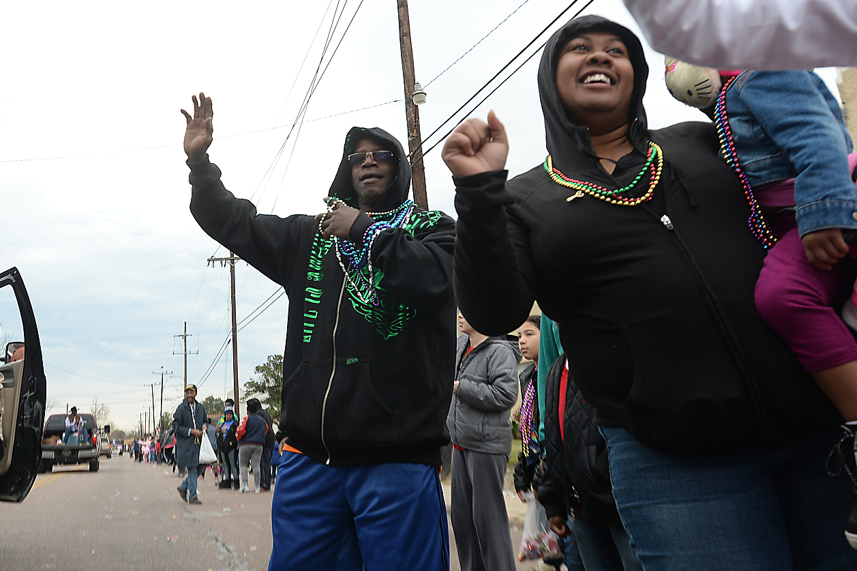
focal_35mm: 35
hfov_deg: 53.4
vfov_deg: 36.9
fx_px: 833
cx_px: 286
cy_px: 140
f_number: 5.6
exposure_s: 1/250
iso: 400
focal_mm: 22
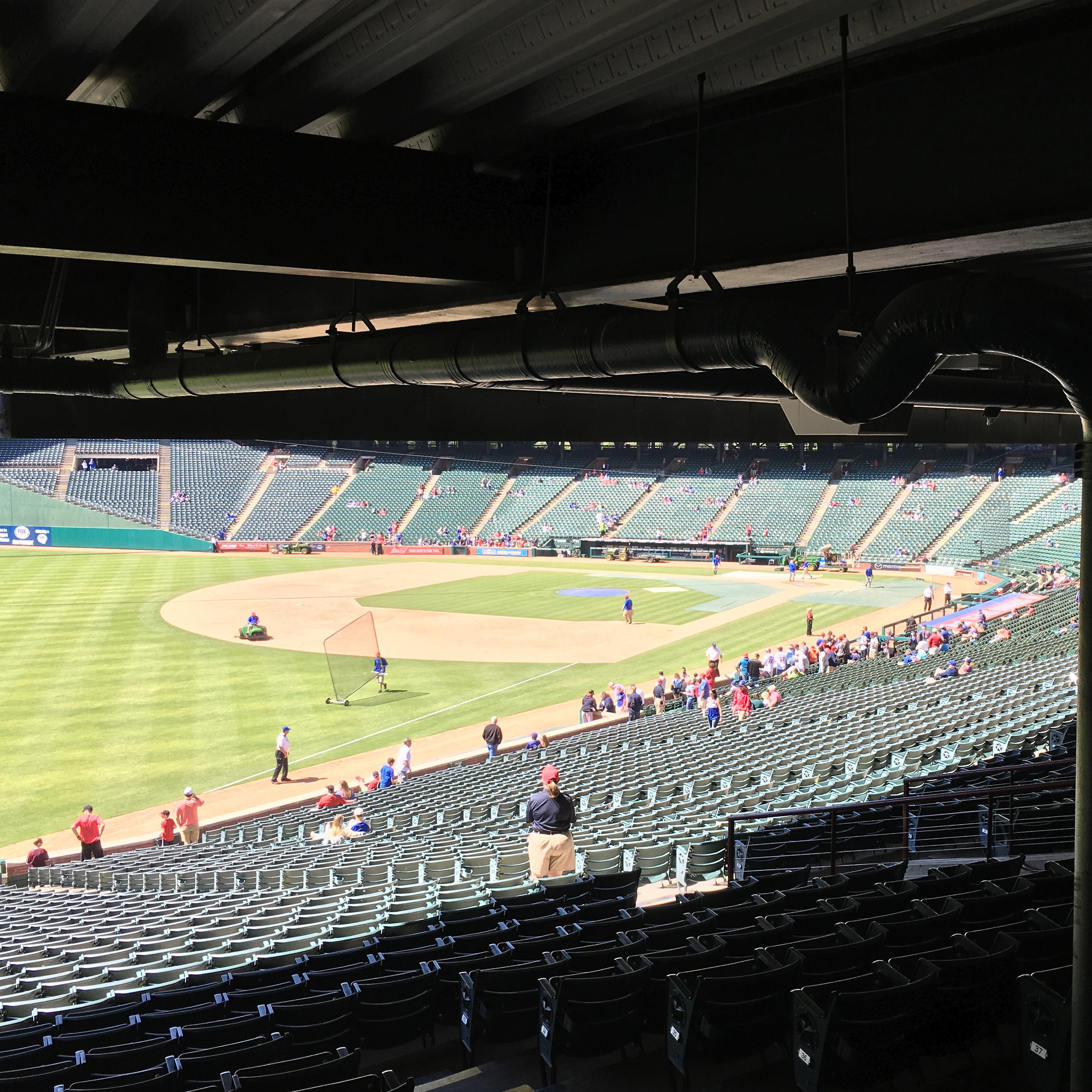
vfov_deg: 47.2
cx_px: 652
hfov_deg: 47.0
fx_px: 1249
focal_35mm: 35
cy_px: 548
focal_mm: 4.15
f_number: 2.2
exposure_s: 1/506
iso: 25
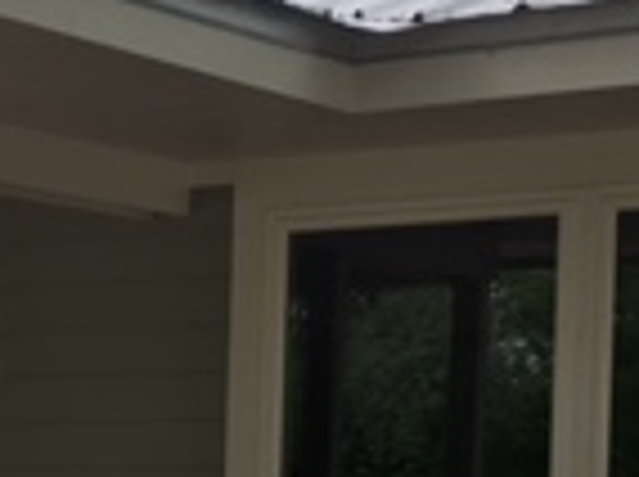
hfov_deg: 13.7
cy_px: 598
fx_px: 2414
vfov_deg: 11.0
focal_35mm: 131
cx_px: -459
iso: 25
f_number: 2.2
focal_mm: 4.15
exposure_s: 1/578
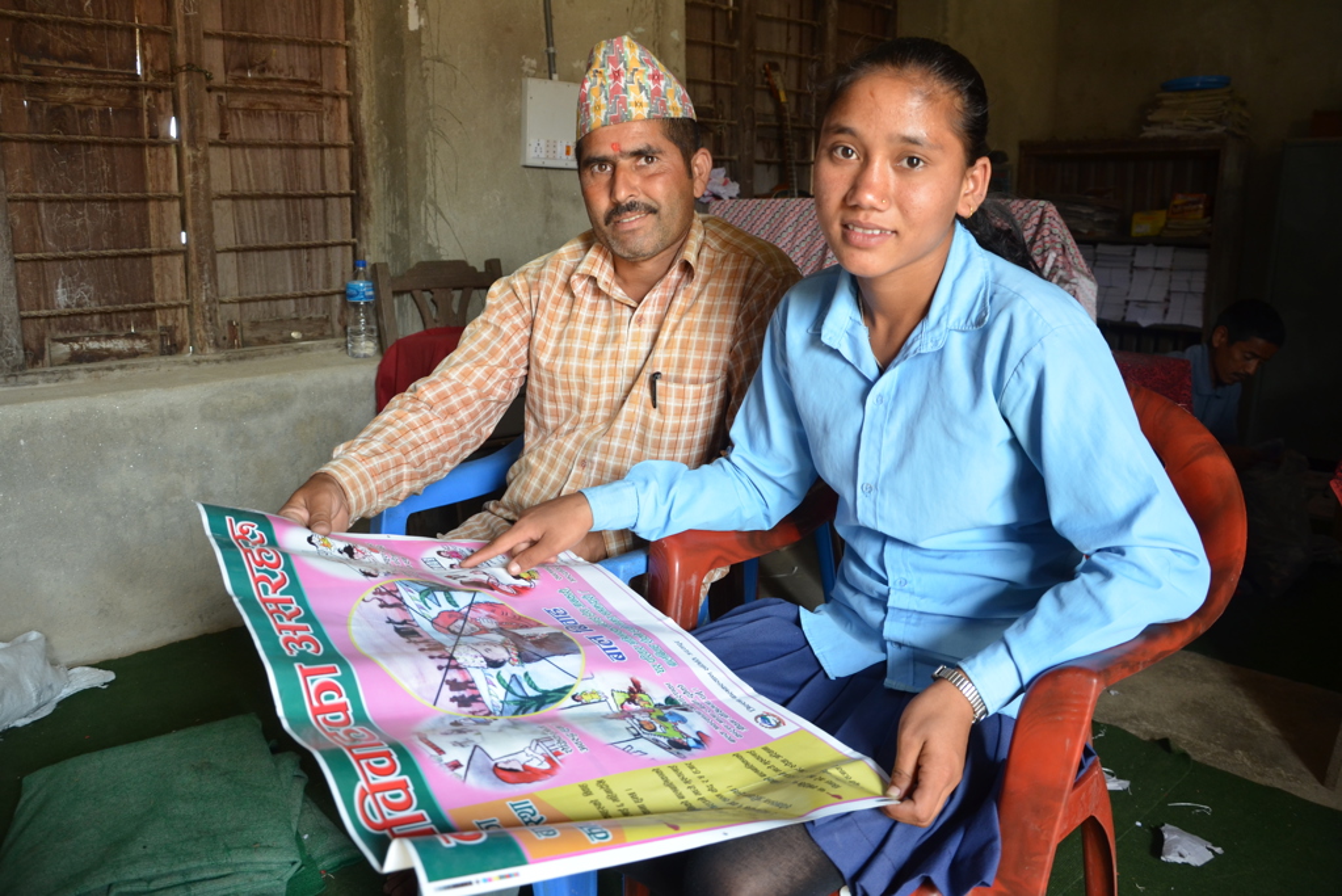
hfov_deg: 67.4
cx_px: 671
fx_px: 1007
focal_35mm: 27
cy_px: 448
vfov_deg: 48.0
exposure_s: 1/60
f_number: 4
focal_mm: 18
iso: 720
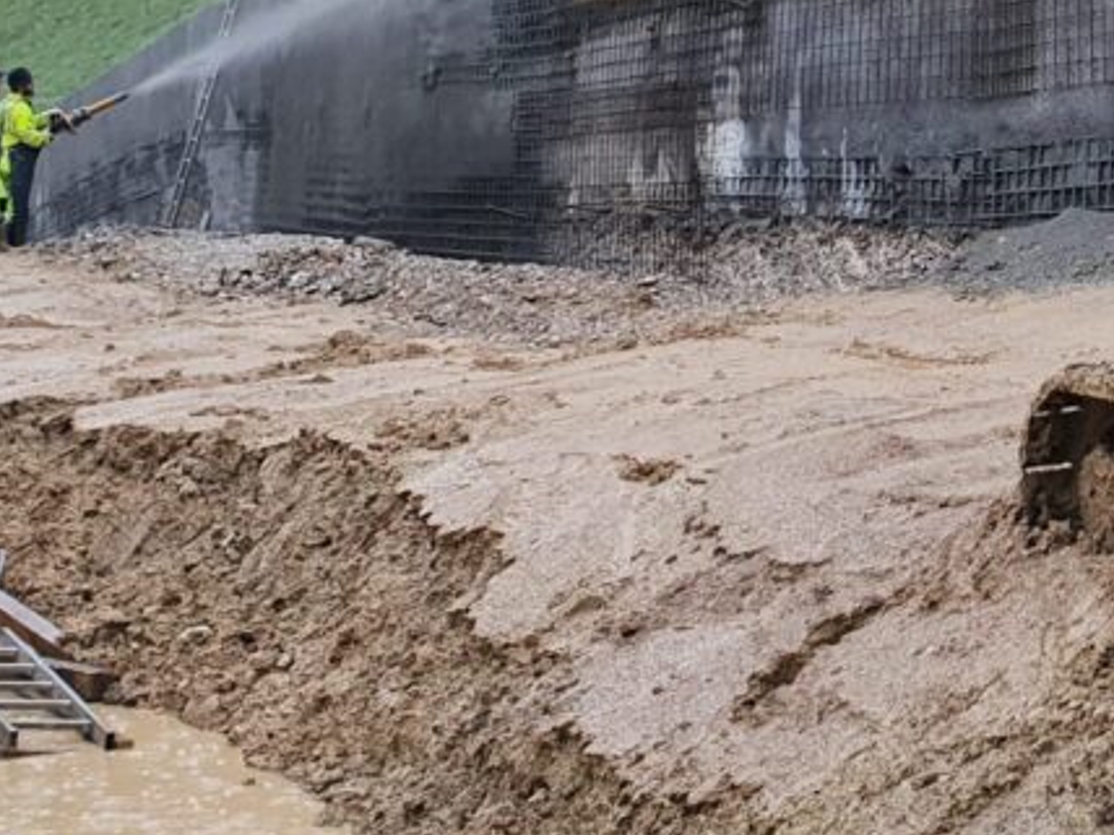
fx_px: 2671
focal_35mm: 83
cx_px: 1101
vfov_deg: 17.4
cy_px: 36
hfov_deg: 22.7
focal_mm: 4.32
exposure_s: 1/120
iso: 80
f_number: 2.4
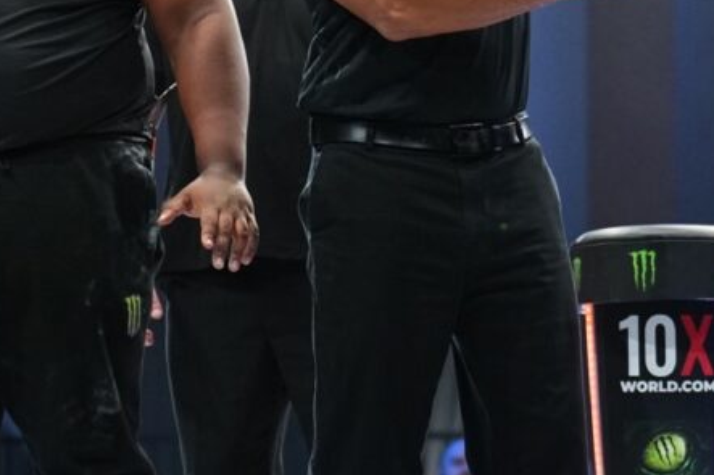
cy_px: 21
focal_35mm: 237
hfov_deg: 8.6
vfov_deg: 5.8
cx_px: 708
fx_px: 4699
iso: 2000
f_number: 2.8
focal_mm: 70
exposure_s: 1/800
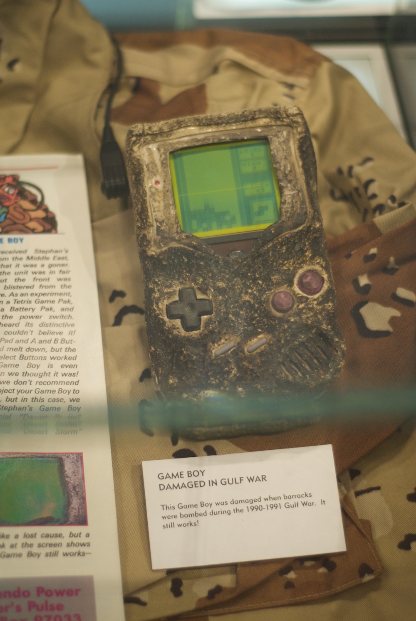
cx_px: 208
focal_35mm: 75
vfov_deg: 27.0
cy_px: 310
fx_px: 1296
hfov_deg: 18.2
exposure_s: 1/80
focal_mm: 50
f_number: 1.8
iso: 560
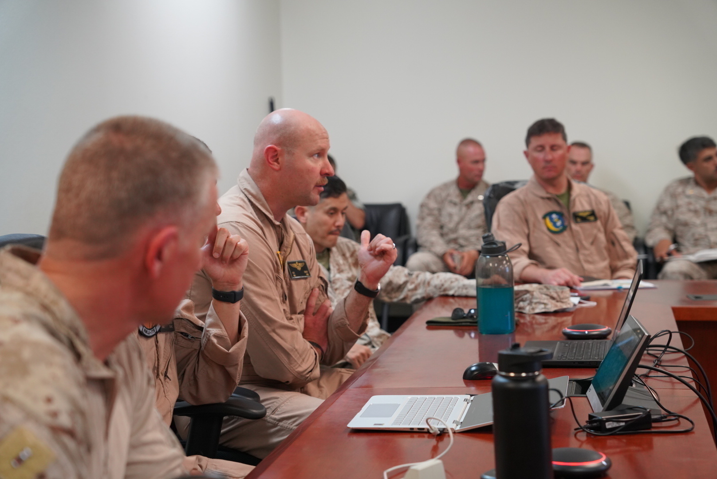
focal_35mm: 70
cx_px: 358
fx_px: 1395
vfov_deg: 19.5
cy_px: 240
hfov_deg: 28.8
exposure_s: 1/160
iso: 2000
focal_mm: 70
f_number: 4
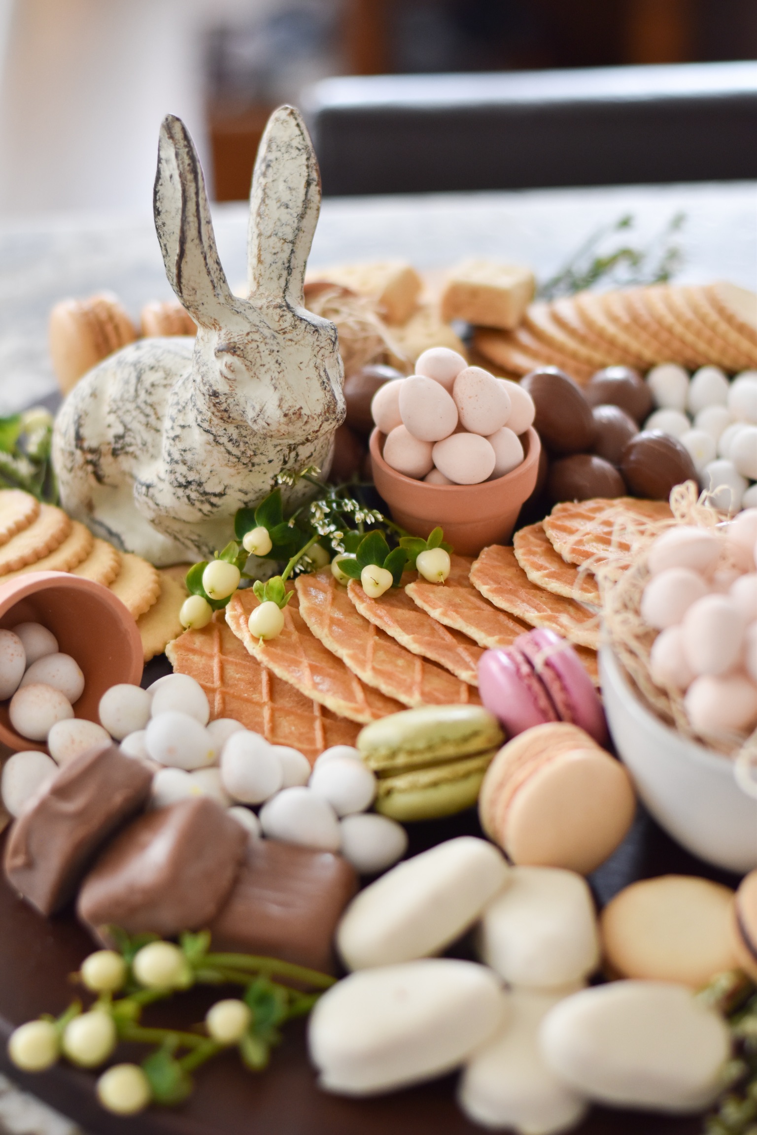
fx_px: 2365
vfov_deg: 27.0
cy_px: 568
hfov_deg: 18.2
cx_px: 378
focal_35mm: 75
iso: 640
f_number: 2.2
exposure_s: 1/800
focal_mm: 50
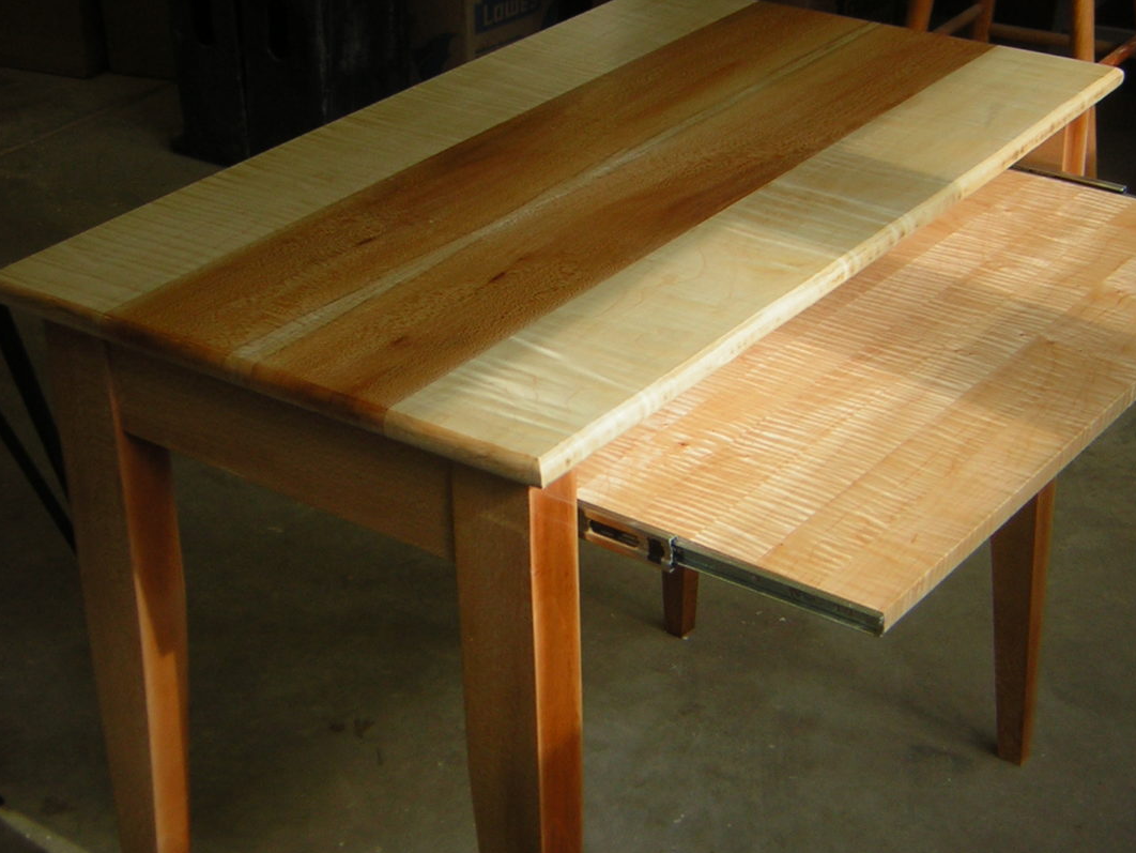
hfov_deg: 31.6
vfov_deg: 24.0
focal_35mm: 61
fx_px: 2002
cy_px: 438
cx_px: 635
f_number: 3.2
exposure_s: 1/86.9
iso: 50
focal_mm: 7.1
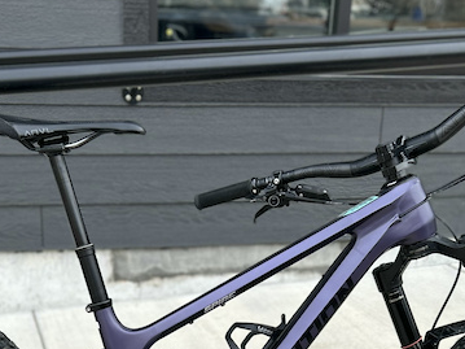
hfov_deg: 33.0
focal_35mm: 58
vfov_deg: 23.7
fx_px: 779
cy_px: 381
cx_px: 157
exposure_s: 1/718
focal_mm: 5.7
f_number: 1.5
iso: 50
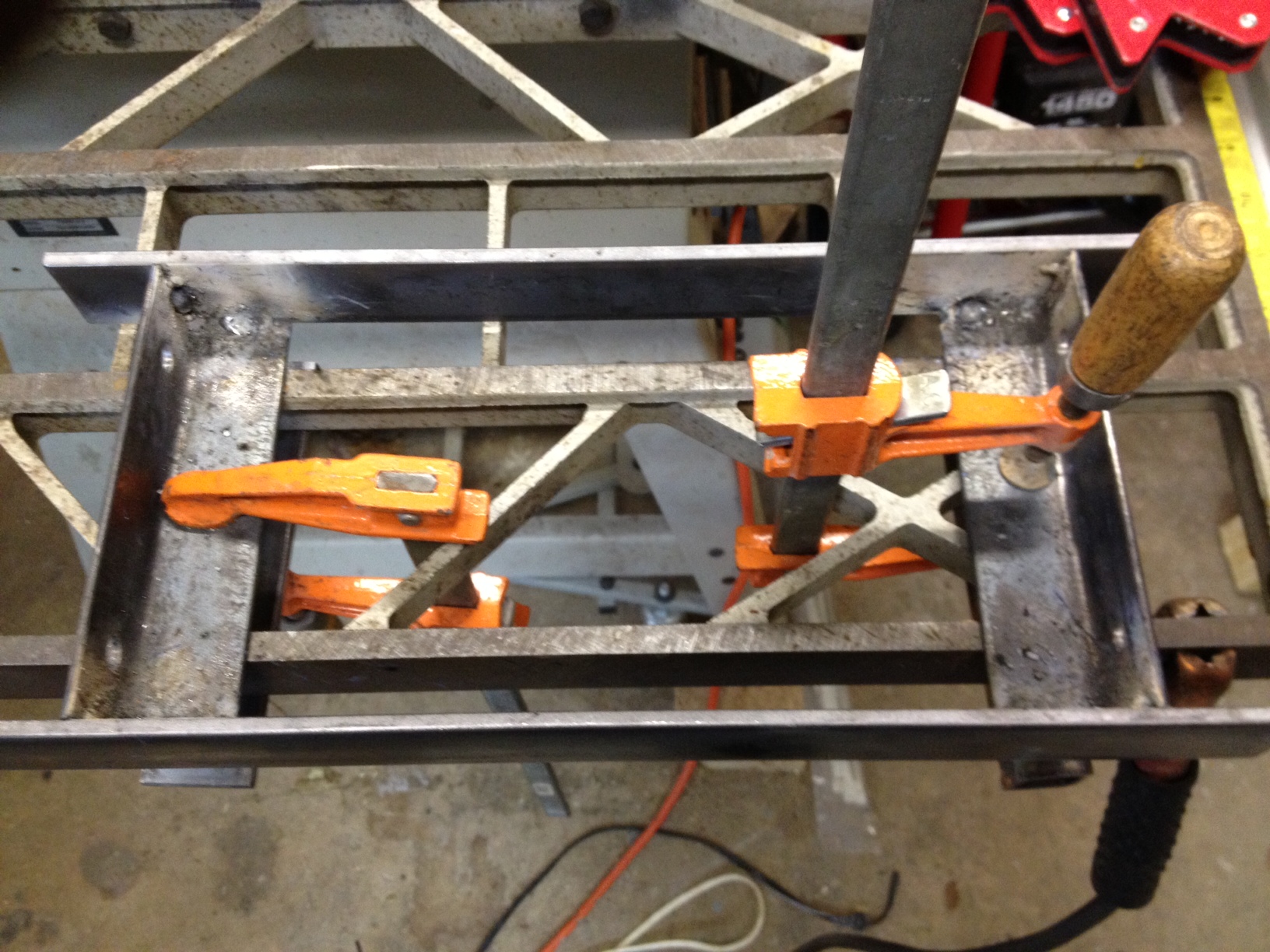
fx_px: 1284
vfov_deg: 40.7
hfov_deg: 52.6
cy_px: 476
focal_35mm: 35
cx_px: 635
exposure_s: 1/20
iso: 250
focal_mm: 4.28
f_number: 2.4
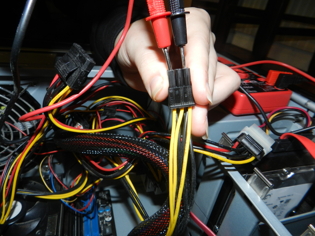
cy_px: 118
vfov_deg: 58.9
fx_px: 209
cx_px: 158
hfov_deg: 73.9
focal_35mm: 23
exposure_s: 1/30
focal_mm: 4
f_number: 3.4
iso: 200
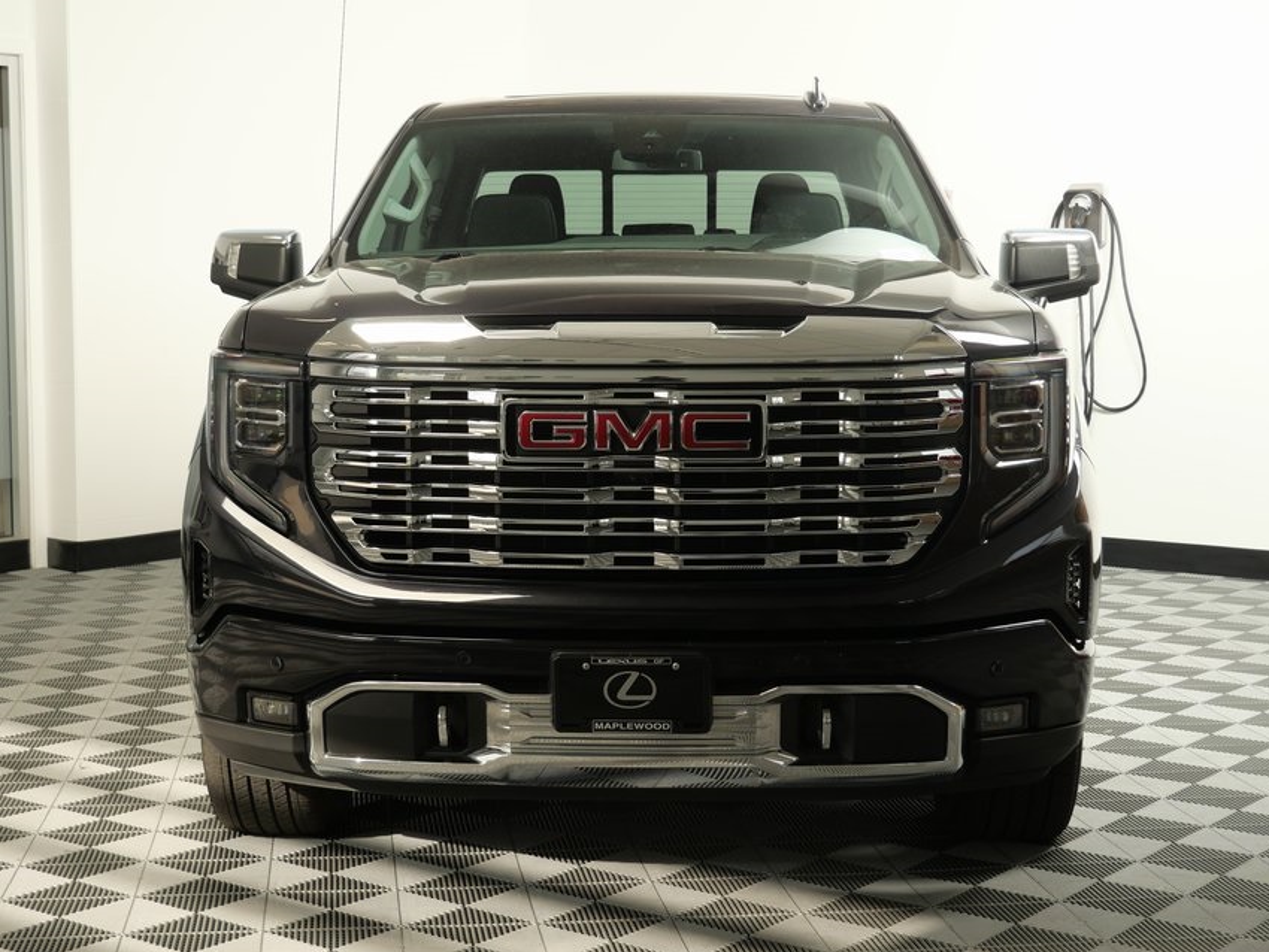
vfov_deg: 27.5
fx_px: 1943
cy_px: 454
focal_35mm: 53
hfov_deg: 36.2
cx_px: 609
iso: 250
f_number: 4.2
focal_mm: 22
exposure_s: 1/200
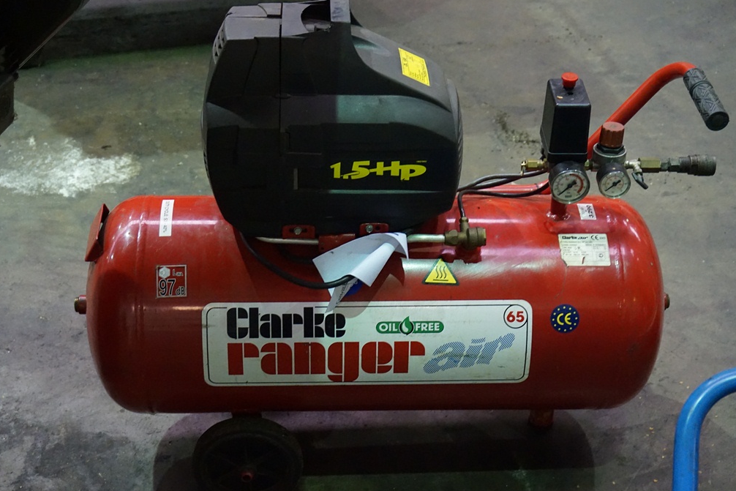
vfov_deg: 23.4
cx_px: 367
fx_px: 1186
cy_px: 244
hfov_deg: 34.5
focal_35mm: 58
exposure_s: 1/20
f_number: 5.6
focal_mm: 38
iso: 3200
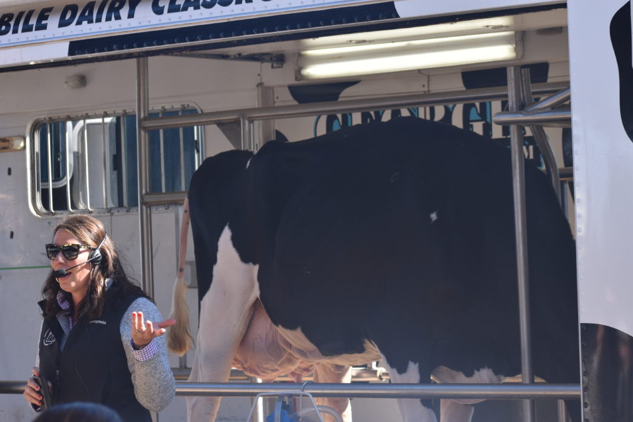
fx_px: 2338
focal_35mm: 133
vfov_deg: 10.3
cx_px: 273
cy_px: 266
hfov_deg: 15.4
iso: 250
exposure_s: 1/500
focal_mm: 70
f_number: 5.6
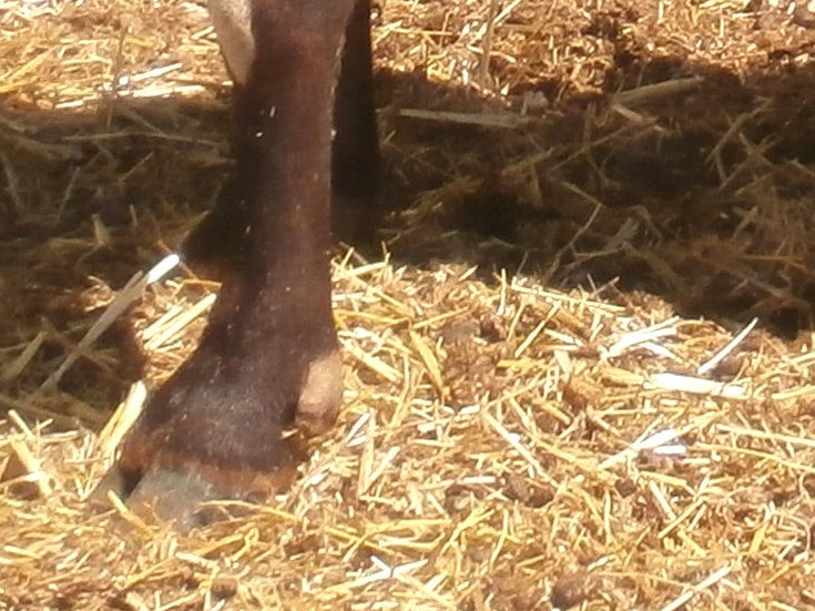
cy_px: -842
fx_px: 5767
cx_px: 945
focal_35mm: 245
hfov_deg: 8.0
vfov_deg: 5.8
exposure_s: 1/800
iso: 100
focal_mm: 8.29
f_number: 4.2
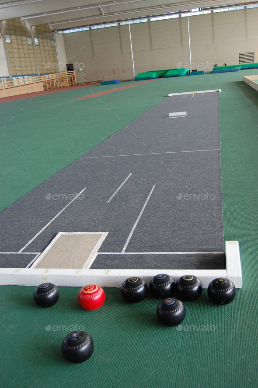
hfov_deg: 36.8
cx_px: 129
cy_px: 194
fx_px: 388
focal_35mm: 36
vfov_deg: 53.2
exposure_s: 1/50
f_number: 4
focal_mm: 24
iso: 400
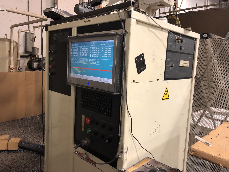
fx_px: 185
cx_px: 114
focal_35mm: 28
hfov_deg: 63.4
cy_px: 86
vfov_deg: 49.7
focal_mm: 3.99
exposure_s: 1/16
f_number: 1.8
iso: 50
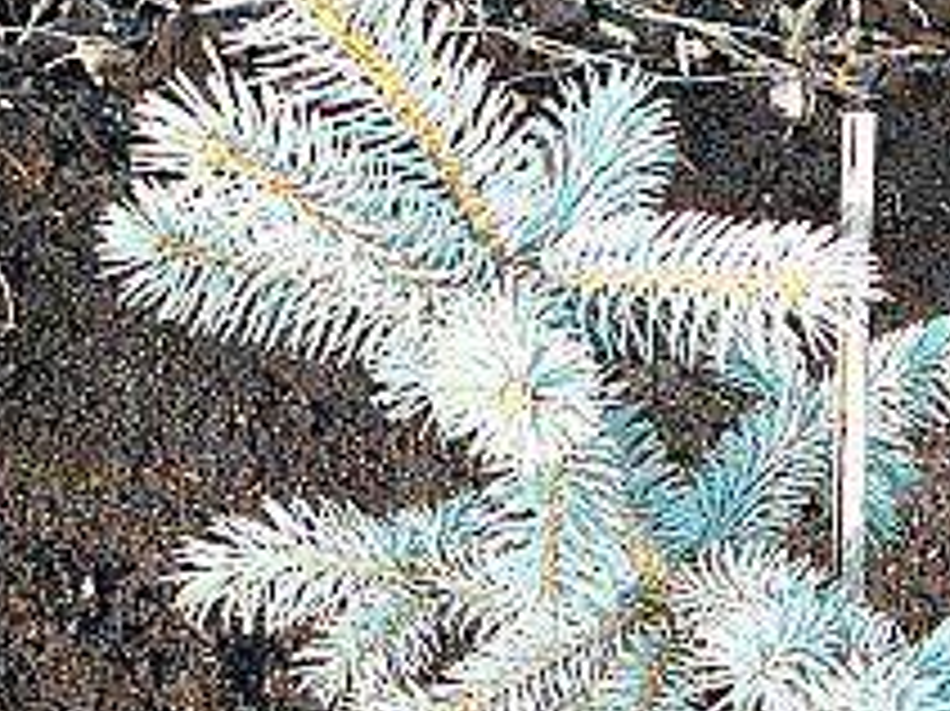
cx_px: 531
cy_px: 666
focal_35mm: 106
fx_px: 2907
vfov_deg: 13.8
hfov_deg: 18.6
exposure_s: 1/50
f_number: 2.8
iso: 80
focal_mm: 5.2
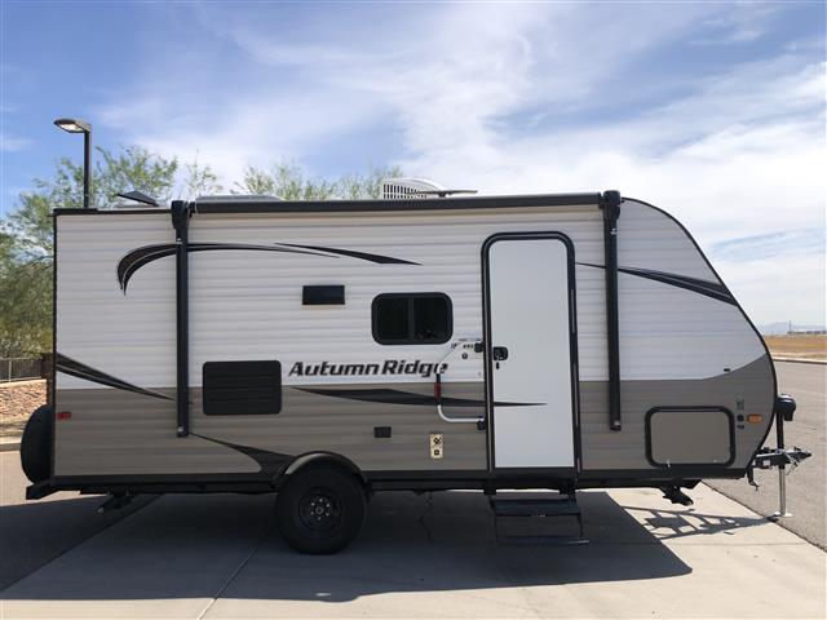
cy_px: 310
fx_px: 669
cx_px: 414
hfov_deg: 63.4
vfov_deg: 49.7
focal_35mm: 28
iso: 20
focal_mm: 3.99
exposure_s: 1/2857
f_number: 1.8
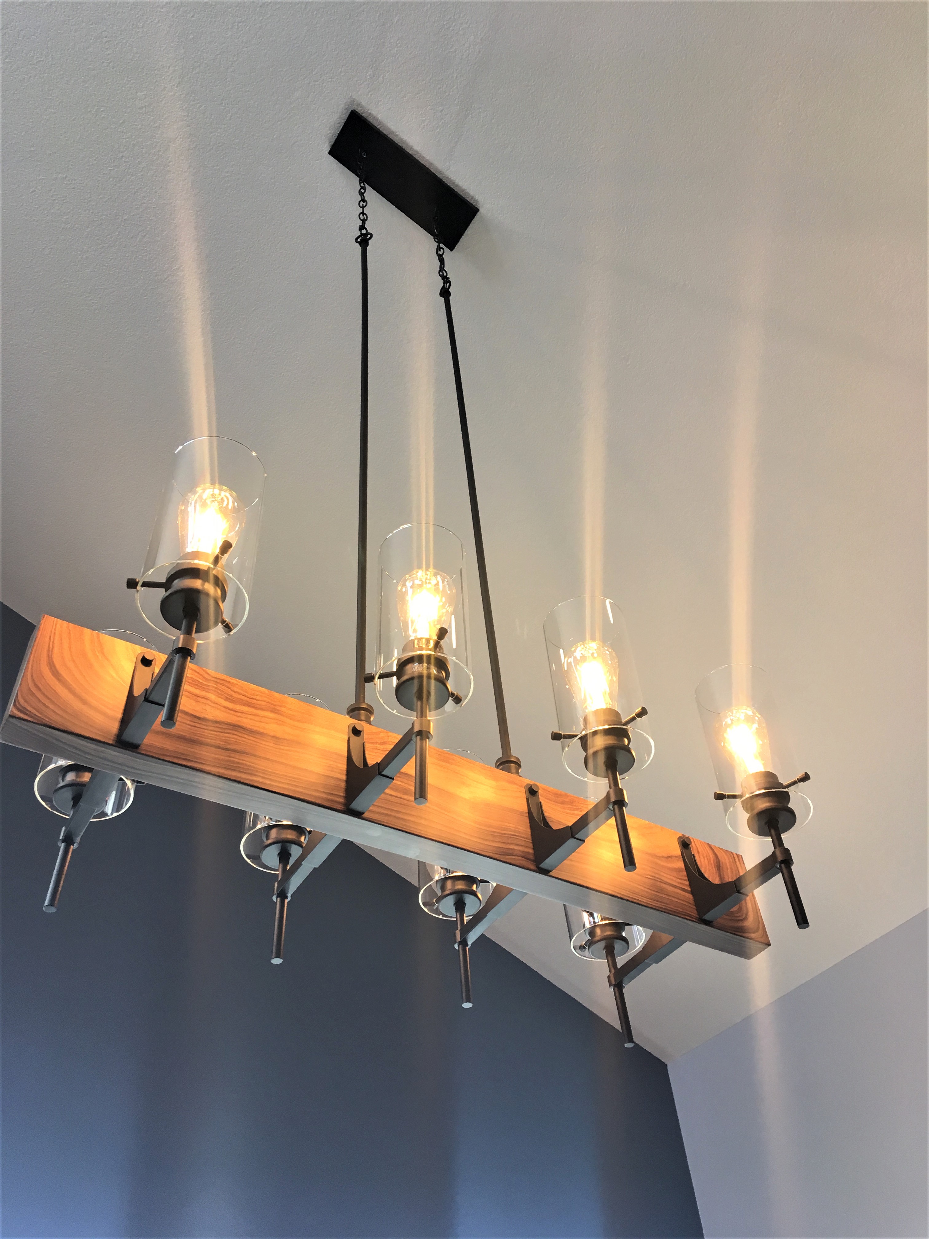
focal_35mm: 29
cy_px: 620
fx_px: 1038
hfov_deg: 48.2
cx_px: 464
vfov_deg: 61.7
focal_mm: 4.15
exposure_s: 1/40
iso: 25
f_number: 2.2
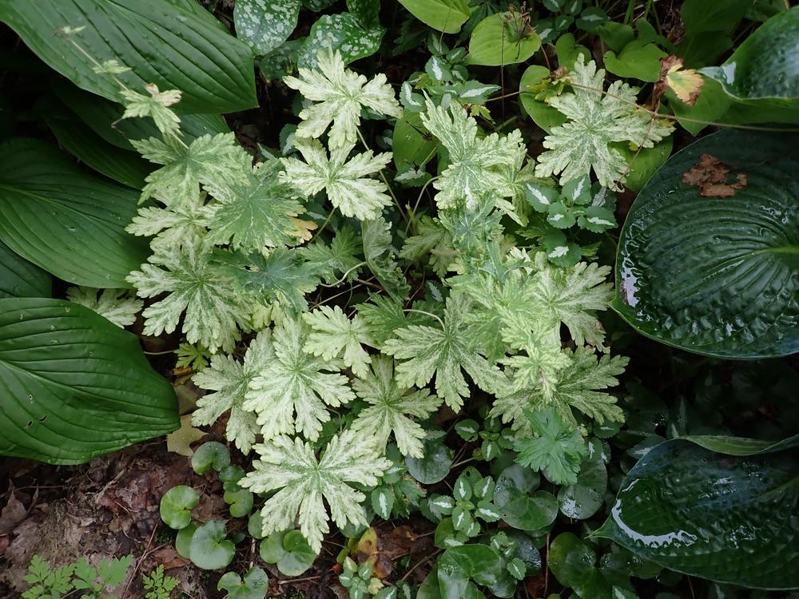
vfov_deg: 54.9
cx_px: 400
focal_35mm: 25
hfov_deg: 69.4
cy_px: 300
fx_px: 577
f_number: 2
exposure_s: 1/80
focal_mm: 4.5
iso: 100
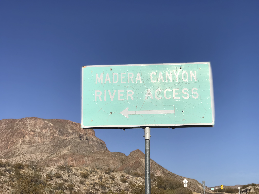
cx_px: 130
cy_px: 97
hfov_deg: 33.8
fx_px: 426
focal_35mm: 57
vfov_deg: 25.7
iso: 20
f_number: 2.8
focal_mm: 6.6
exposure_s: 1/1996
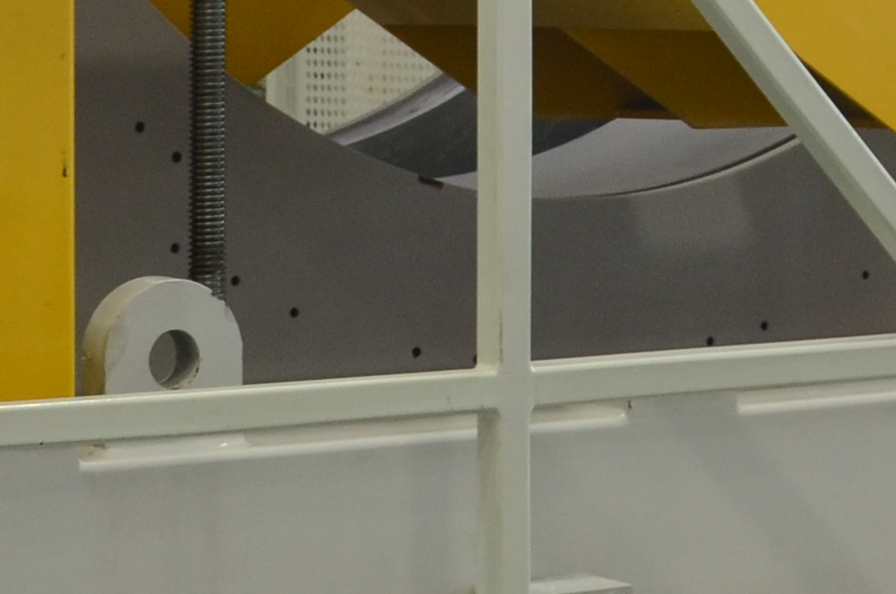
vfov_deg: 8.9
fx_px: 3727
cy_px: -316
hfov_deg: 13.7
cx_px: 586
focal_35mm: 150
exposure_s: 1/30
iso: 400
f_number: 4
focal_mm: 18
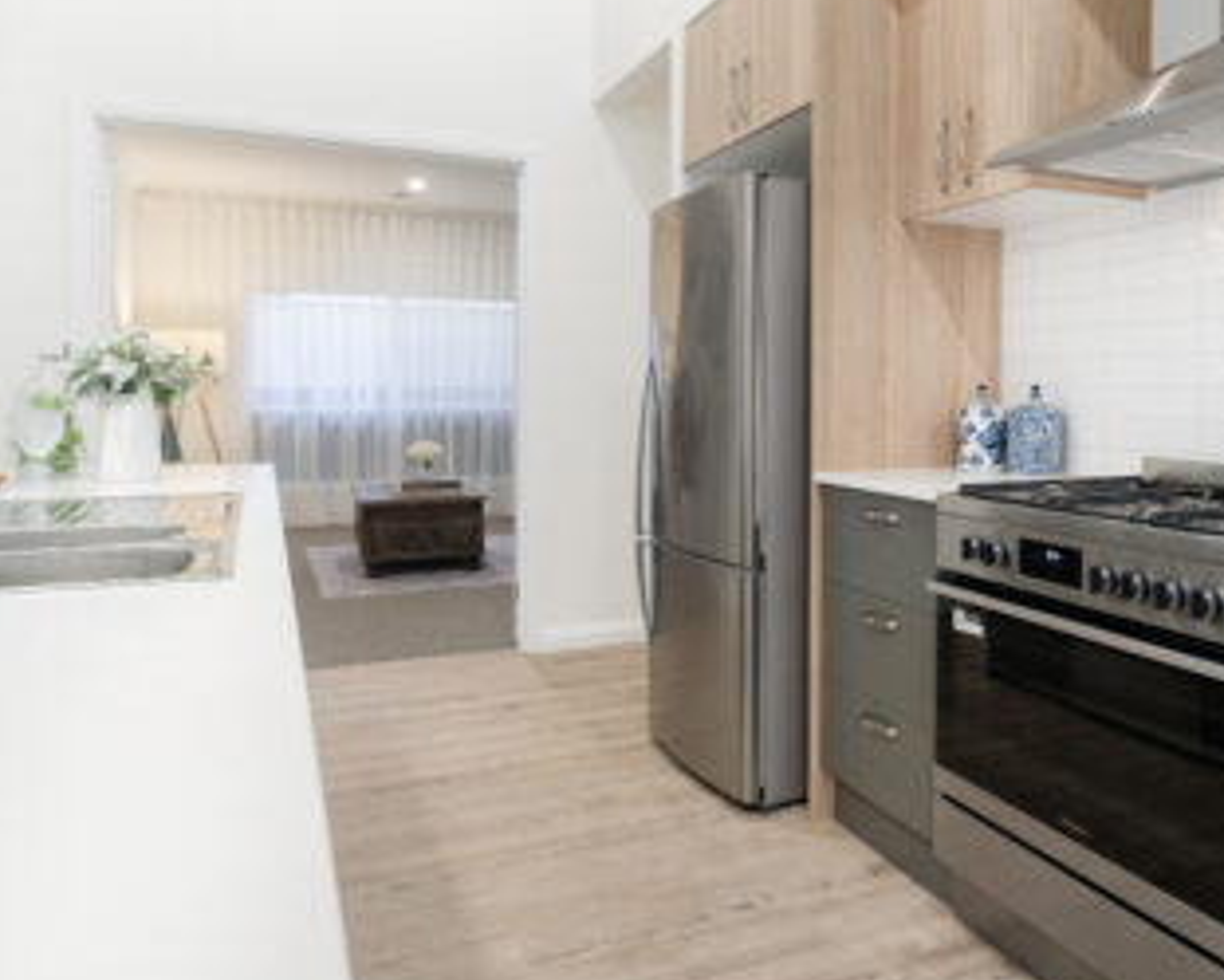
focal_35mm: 29
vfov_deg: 49.8
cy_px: 409
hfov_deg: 58.2
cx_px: 874
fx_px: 1051
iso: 320
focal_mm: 20
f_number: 8
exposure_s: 1/4
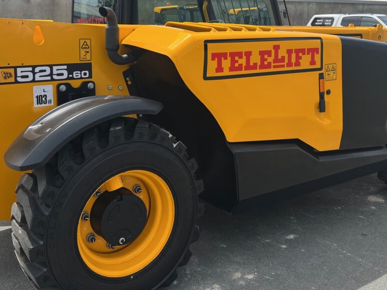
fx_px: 447
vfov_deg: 35.3
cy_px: 76
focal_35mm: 40
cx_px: 192
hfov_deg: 46.8
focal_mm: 5.7
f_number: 1.5
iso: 50
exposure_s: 1/4274
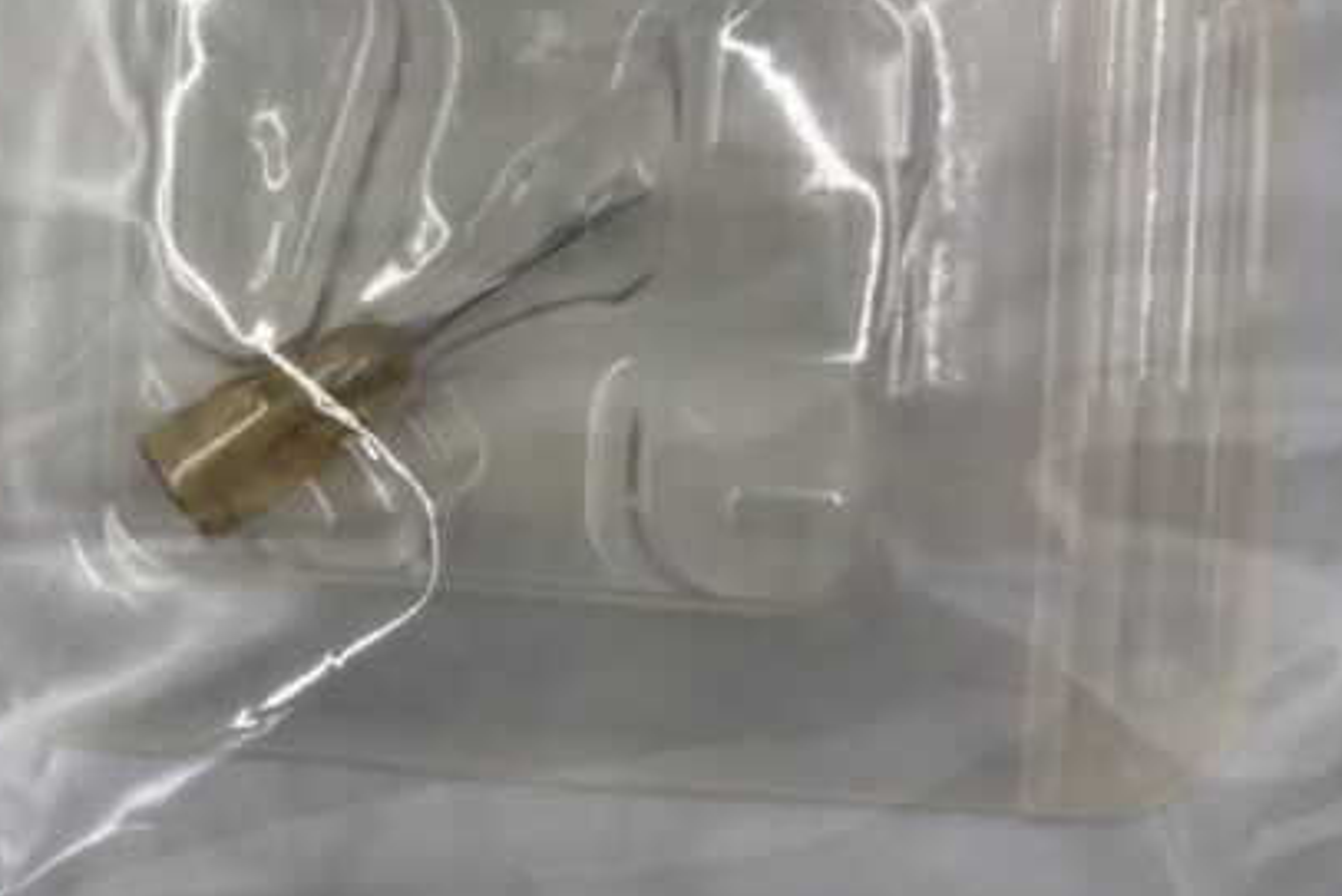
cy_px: 463
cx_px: 360
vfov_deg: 31.2
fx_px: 1603
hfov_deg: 44.1
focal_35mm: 43
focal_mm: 3.99
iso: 20
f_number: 1.8
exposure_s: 1/209
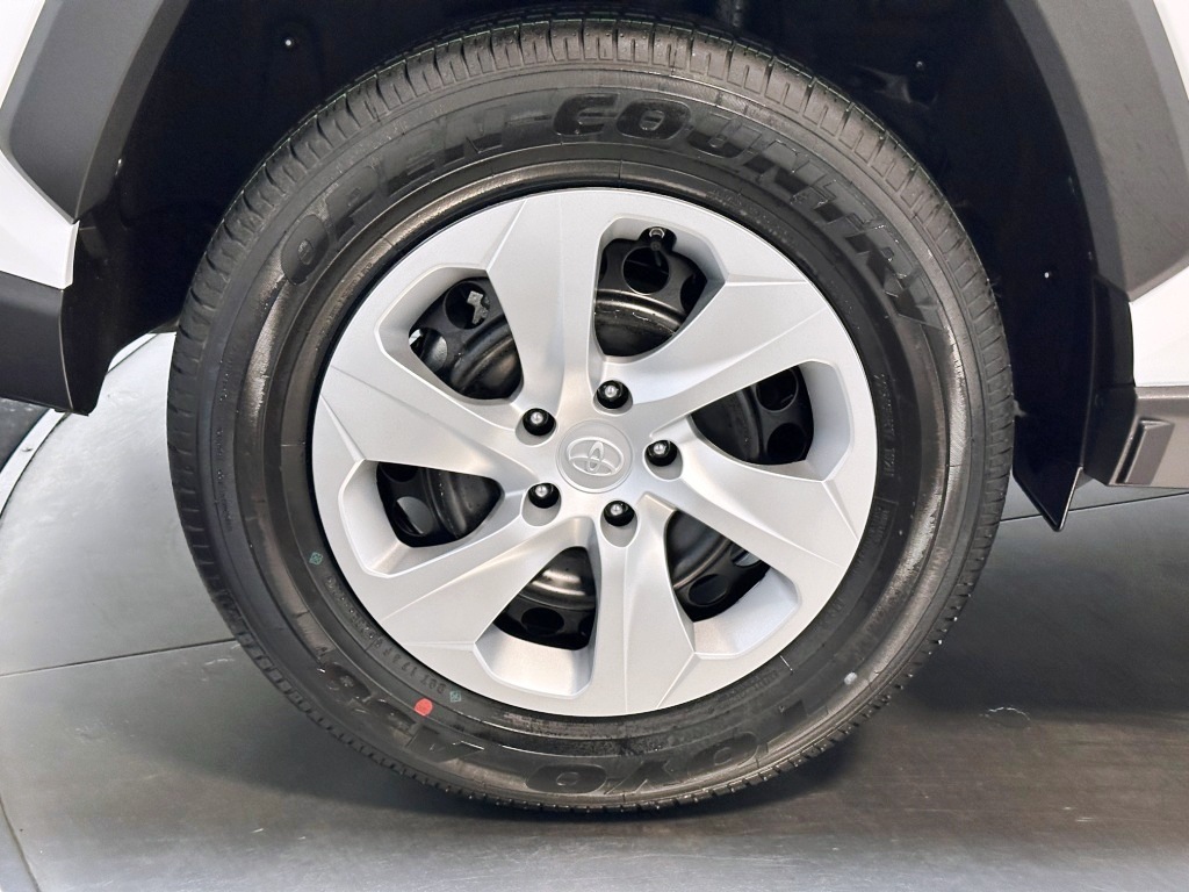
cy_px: 446
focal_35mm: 48
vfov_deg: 30.3
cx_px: 594
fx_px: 1649
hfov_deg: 39.7
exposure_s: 1/40
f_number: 1.78
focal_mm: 6.86
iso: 500
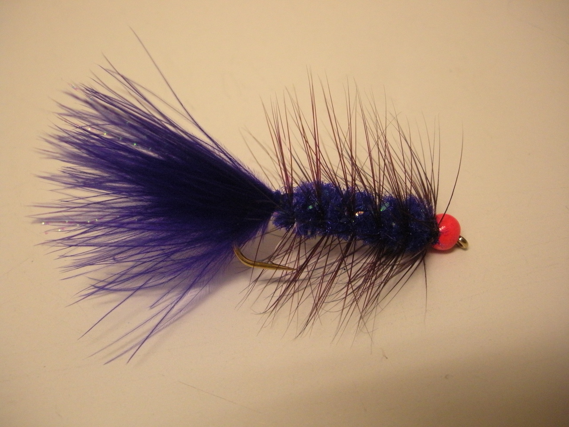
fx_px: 592
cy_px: 214
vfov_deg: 39.7
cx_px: 284
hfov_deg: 51.4
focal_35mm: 36
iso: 400
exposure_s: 1/40.5
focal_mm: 6.3
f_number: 3.5
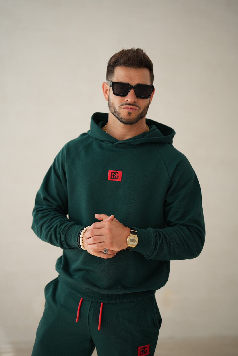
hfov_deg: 27.0
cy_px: 178
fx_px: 496
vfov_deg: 39.6
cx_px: 119
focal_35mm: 50
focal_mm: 50
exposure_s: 1/400
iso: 100
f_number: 1.6
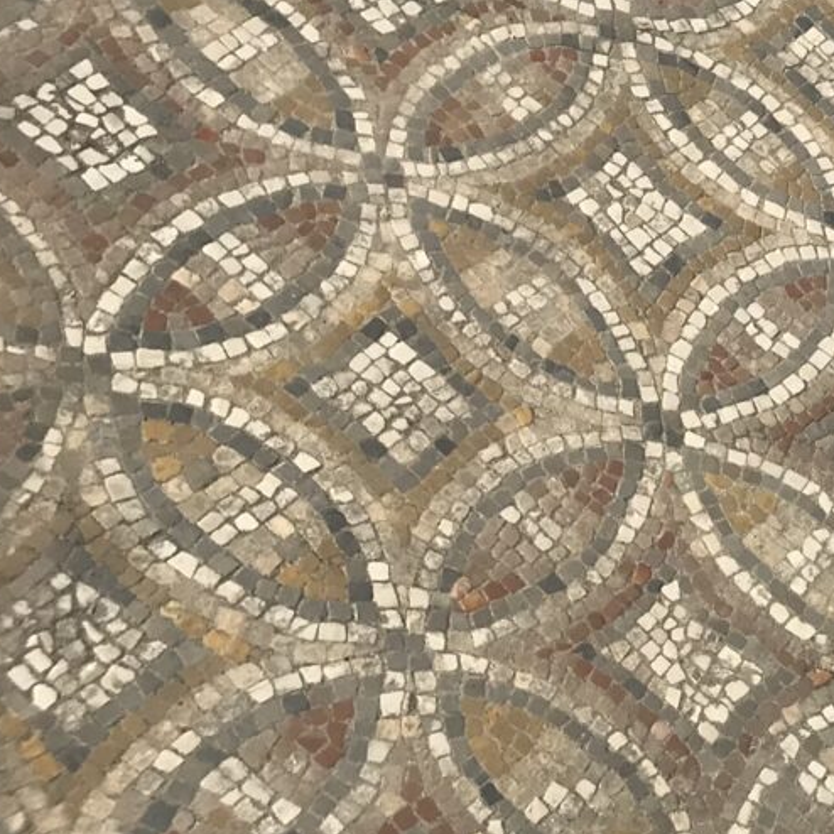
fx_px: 2099
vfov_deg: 22.3
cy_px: 250
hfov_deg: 19.4
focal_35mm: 77
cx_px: 1271
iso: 20
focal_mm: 3.99
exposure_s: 1/3425
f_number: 1.8
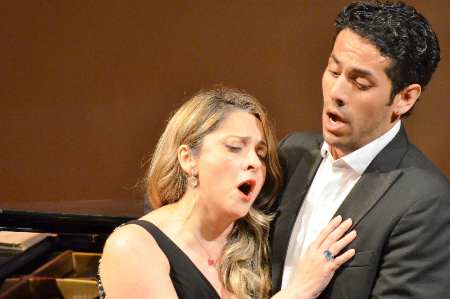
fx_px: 5827
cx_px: 278
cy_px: 209
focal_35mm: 467
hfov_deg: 4.4
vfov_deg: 2.9
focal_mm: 180
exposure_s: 1/80
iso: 3200
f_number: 5.6
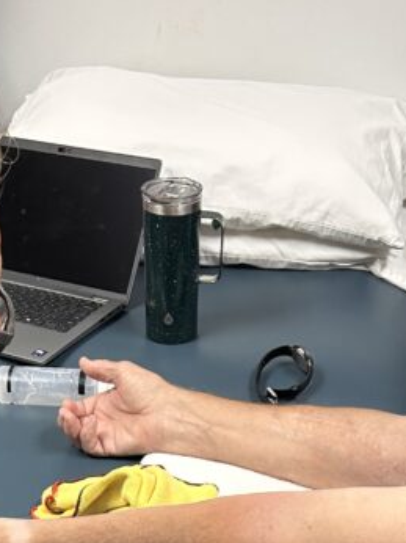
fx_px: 1206
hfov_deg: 19.1
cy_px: 749
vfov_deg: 22.1
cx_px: 154
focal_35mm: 77
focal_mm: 5.7
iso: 125
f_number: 1.5
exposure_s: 1/60
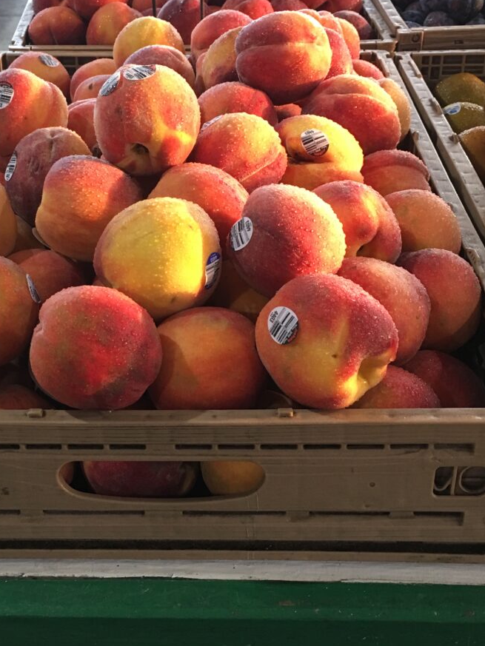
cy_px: 300
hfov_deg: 28.4
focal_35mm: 51
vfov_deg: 37.5
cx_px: 155
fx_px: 953
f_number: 2.2
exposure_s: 1/15
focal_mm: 4.15
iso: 50
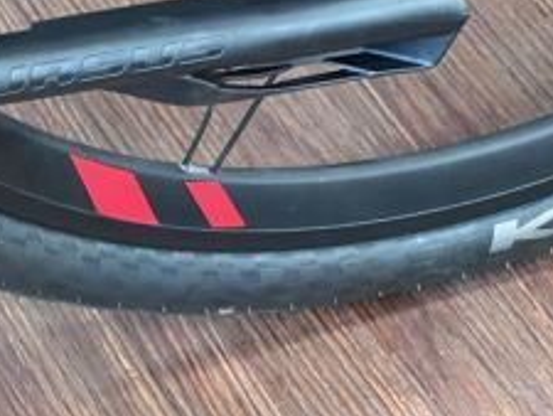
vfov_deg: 7.4
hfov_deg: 9.8
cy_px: -103
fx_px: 3197
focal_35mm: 200
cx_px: -84
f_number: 2.8
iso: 800
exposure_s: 1/34
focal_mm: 9
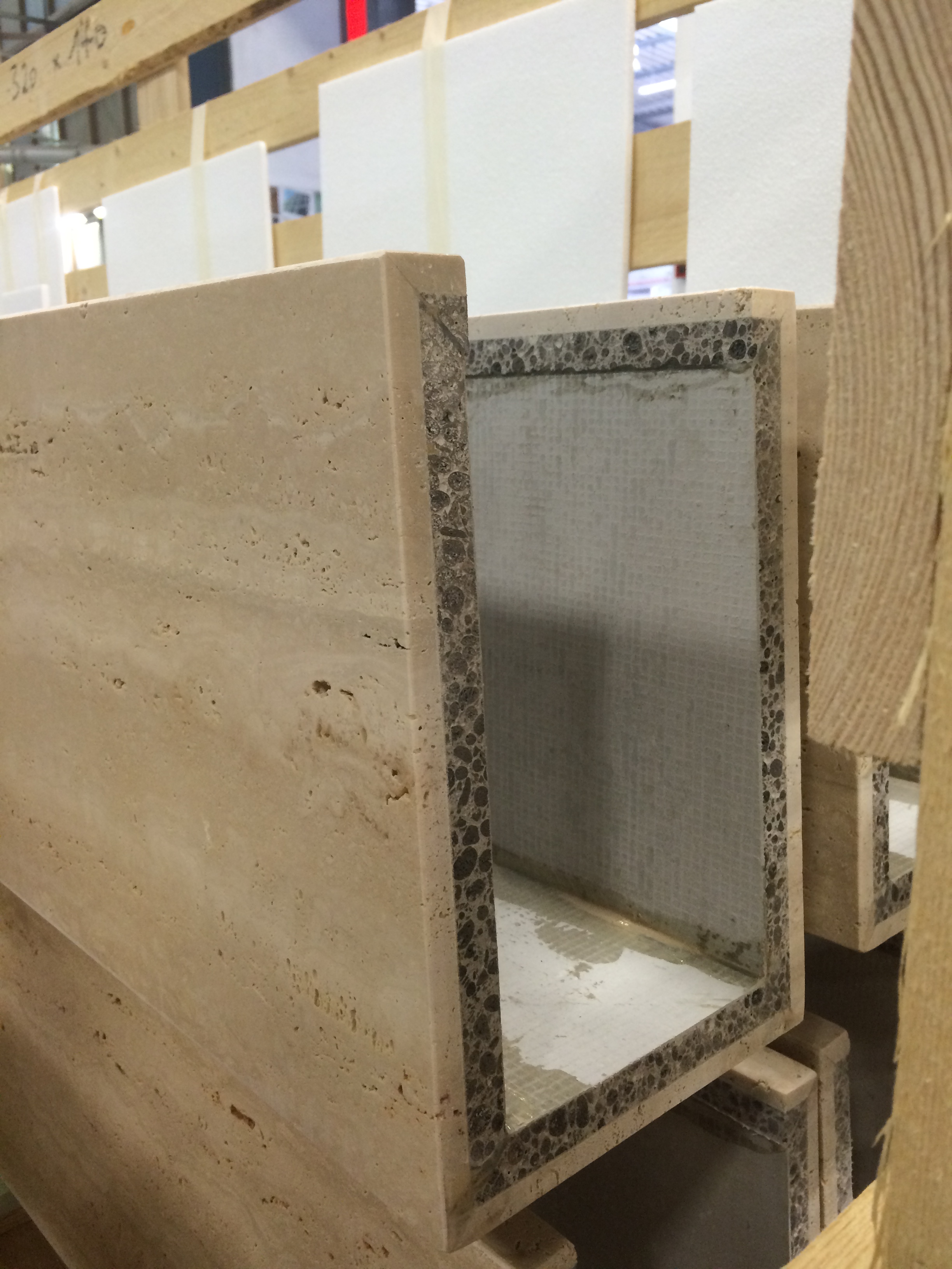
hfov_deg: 48.2
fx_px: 1063
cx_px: 476
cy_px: 634
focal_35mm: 29
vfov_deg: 61.7
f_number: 2.2
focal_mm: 4.15
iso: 160
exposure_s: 1/33
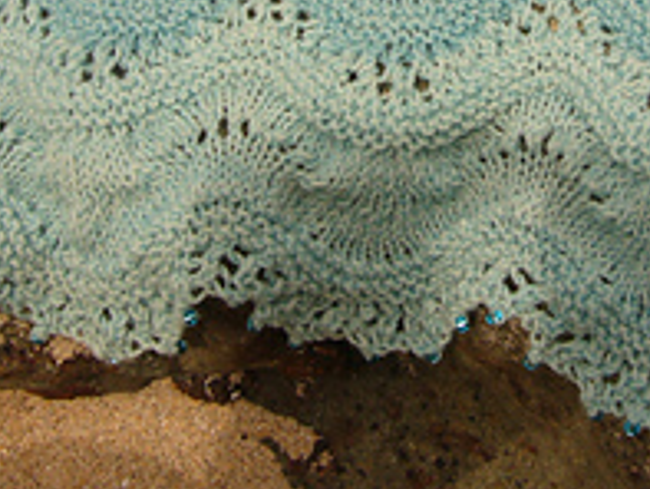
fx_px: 1334
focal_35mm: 71
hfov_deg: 27.1
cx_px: 462
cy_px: -41
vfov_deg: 19.9
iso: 80
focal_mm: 4.6
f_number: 5.6
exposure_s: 1/640
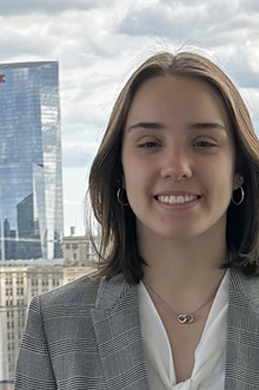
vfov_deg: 40.3
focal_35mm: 49
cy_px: 216
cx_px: 181
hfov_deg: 27.2
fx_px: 530
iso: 80
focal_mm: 6.86
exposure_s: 1/2591
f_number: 1.78
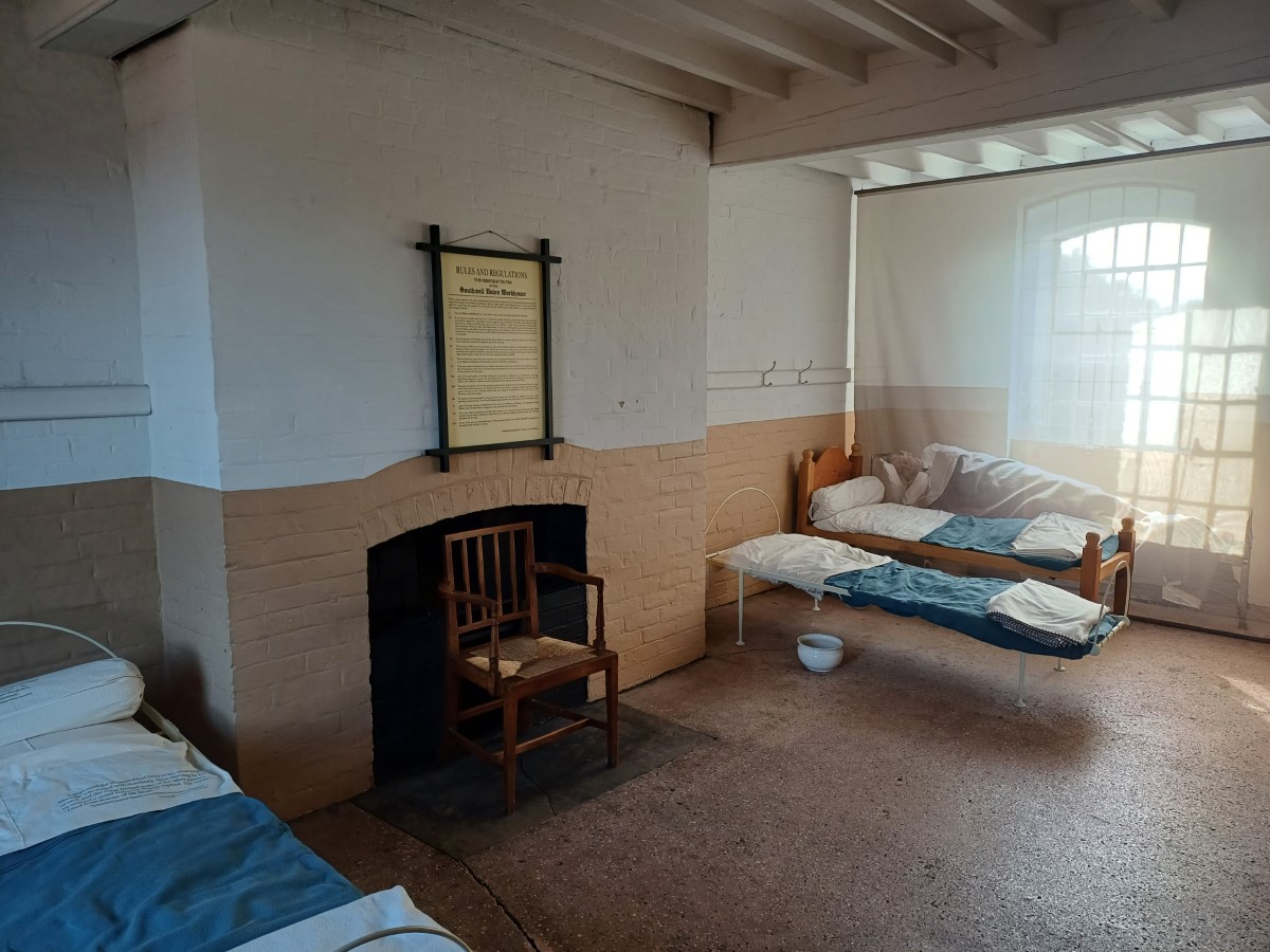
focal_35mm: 25
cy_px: 476
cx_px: 635
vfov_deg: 54.9
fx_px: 917
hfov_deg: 69.4
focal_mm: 4.65
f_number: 1.8
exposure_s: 1/50
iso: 100
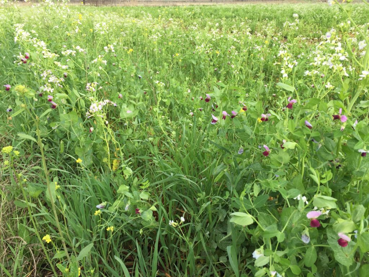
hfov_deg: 61.7
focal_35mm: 29
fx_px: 309
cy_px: 138
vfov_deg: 48.2
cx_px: 184
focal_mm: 4.15
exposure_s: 1/898
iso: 32
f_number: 2.2
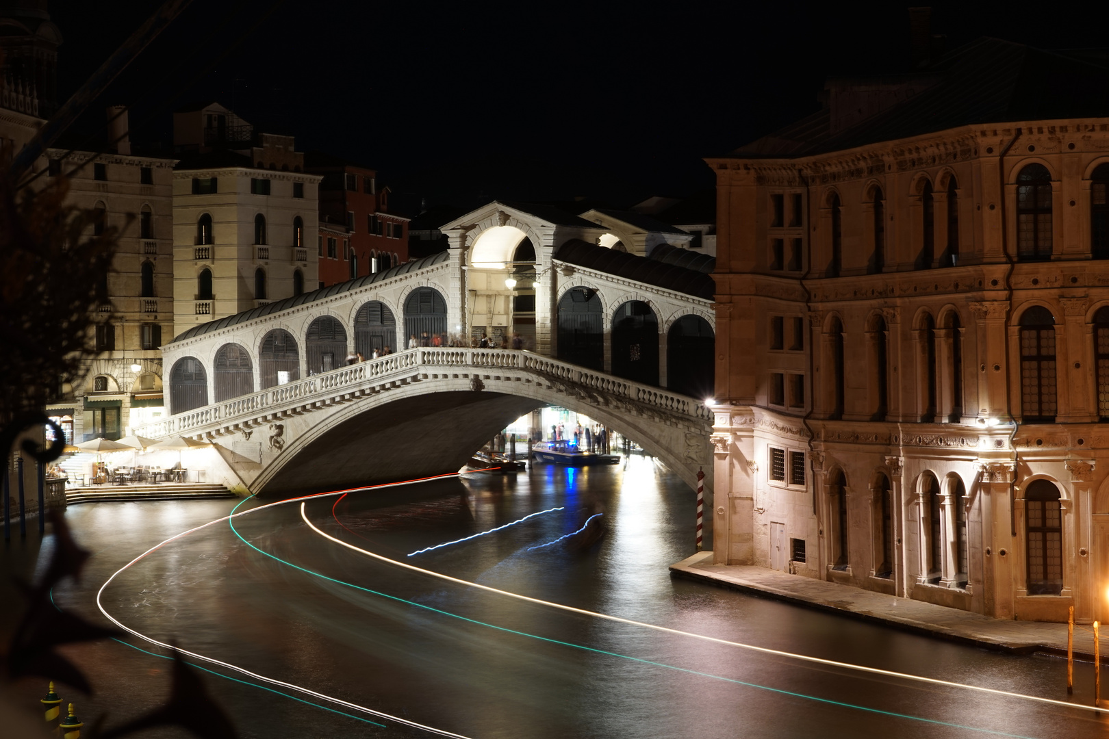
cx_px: 554
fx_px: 2156
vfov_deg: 19.5
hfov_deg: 28.8
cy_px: 370
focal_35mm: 70
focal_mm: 70
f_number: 16
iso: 100
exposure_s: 30
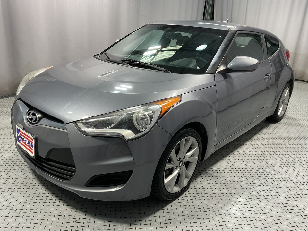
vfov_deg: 48.2
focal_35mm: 29
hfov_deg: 61.7
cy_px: 116
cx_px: 154
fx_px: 258
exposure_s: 1/120
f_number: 1.8
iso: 64
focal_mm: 3
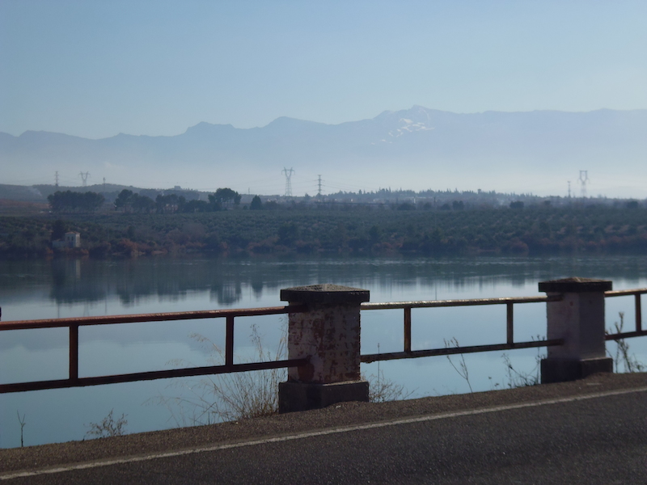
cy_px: 242
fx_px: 1869
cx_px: 324
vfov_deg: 14.8
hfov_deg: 19.6
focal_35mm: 100
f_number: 20
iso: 125
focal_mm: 17.7
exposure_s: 1/100
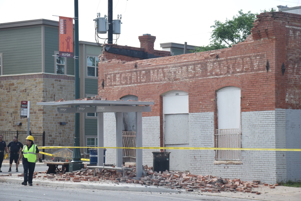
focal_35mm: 105
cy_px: 100
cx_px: 150
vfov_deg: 13.0
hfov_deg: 19.5
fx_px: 878
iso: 800
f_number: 9
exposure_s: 1/1250
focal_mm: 70
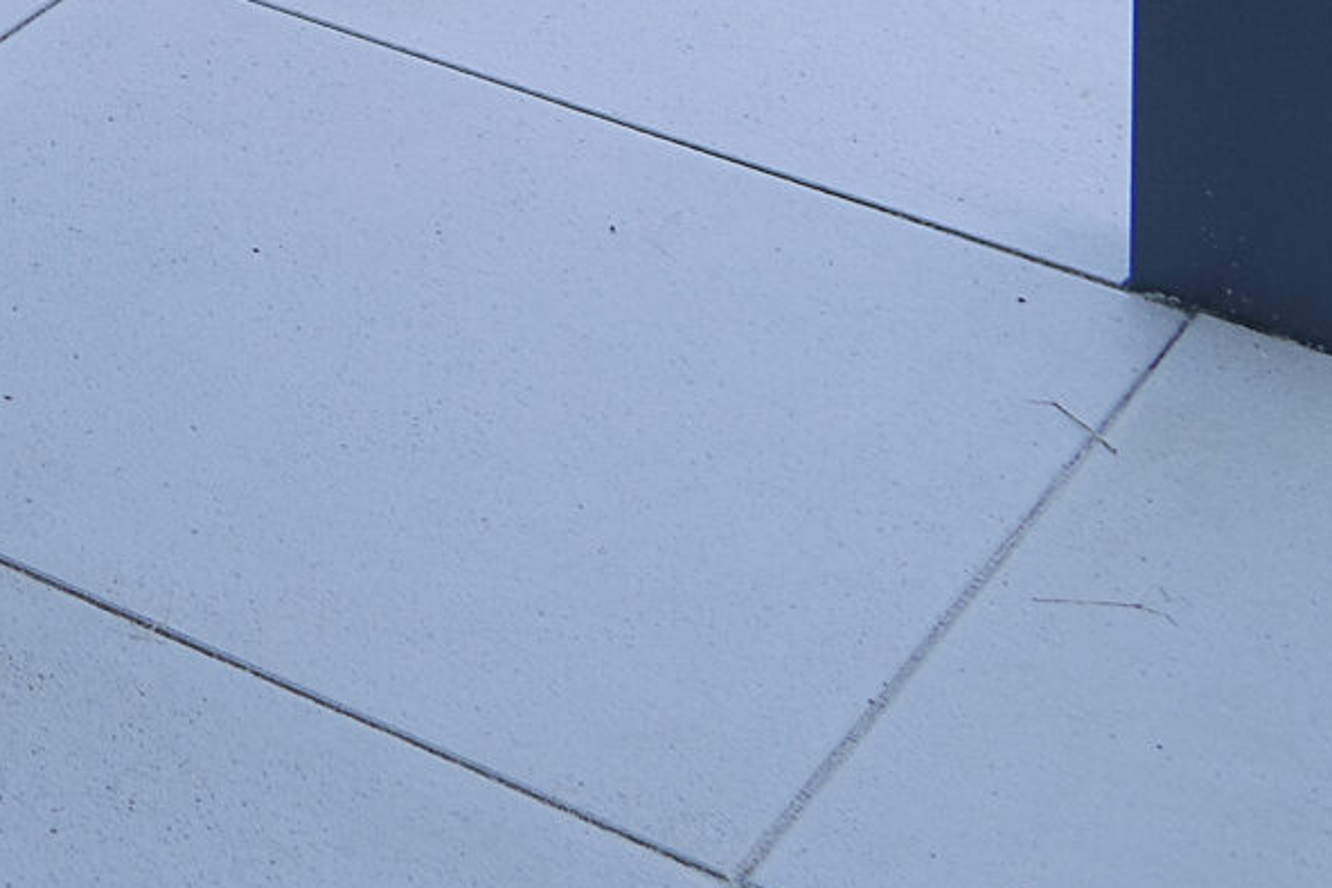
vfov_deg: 10.5
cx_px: -1091
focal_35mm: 117
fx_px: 4329
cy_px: -1020
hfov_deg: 15.1
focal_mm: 18
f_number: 6.3
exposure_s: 1/60
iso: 100
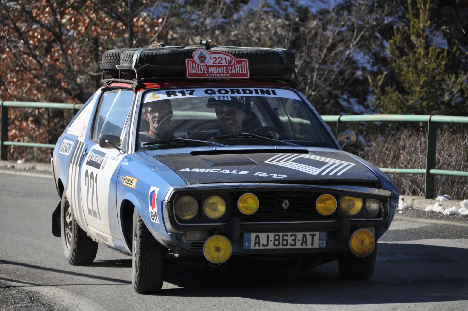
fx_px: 3311
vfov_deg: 5.4
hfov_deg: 8.1
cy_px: 156
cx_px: 234
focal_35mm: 255
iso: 800
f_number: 6.3
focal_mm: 170
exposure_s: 1/4000
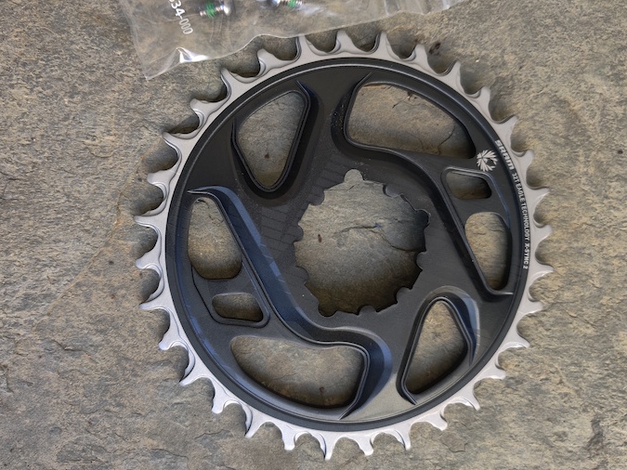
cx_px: 289
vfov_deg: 44.1
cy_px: 218
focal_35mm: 32
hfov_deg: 56.8
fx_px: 580
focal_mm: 4.75
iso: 125
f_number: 1.65
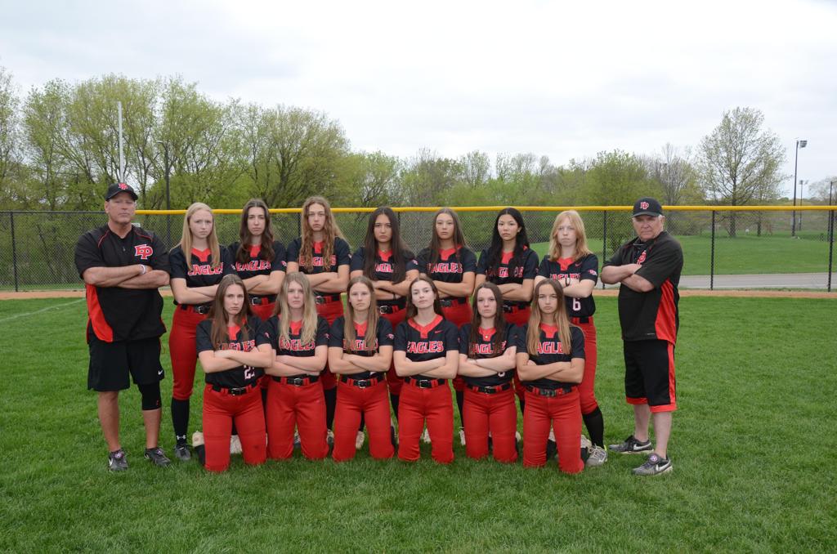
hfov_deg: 59.6
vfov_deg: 41.5
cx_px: 418
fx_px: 731
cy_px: 277
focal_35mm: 32
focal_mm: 21
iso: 640
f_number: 9
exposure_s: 1/160
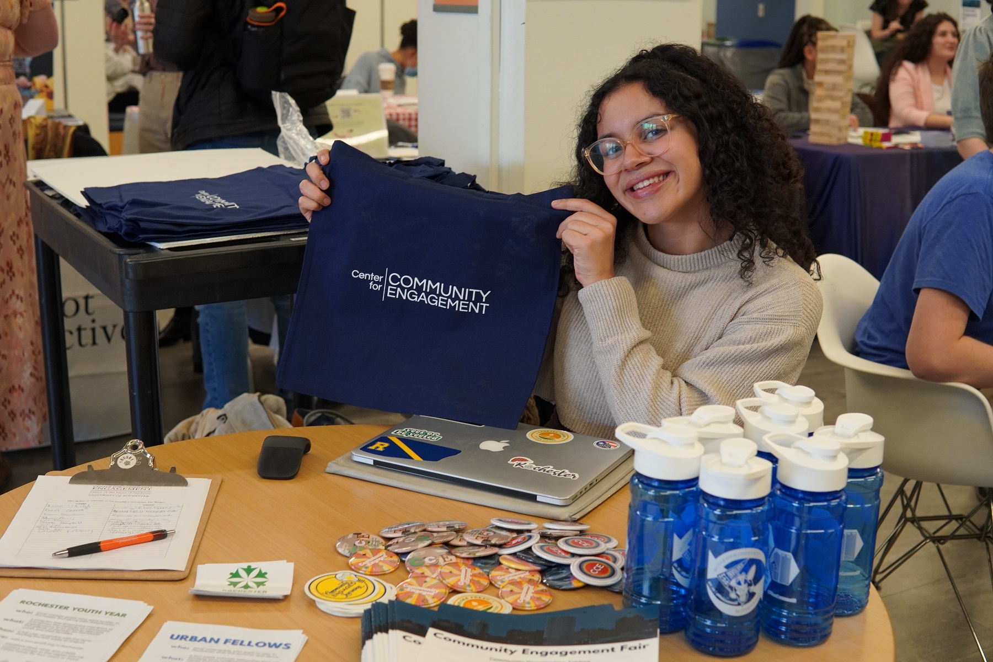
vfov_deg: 29.9
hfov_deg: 43.6
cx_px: 496
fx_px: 1241
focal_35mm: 45
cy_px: 331
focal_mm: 30
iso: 1000
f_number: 4
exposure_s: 1/160
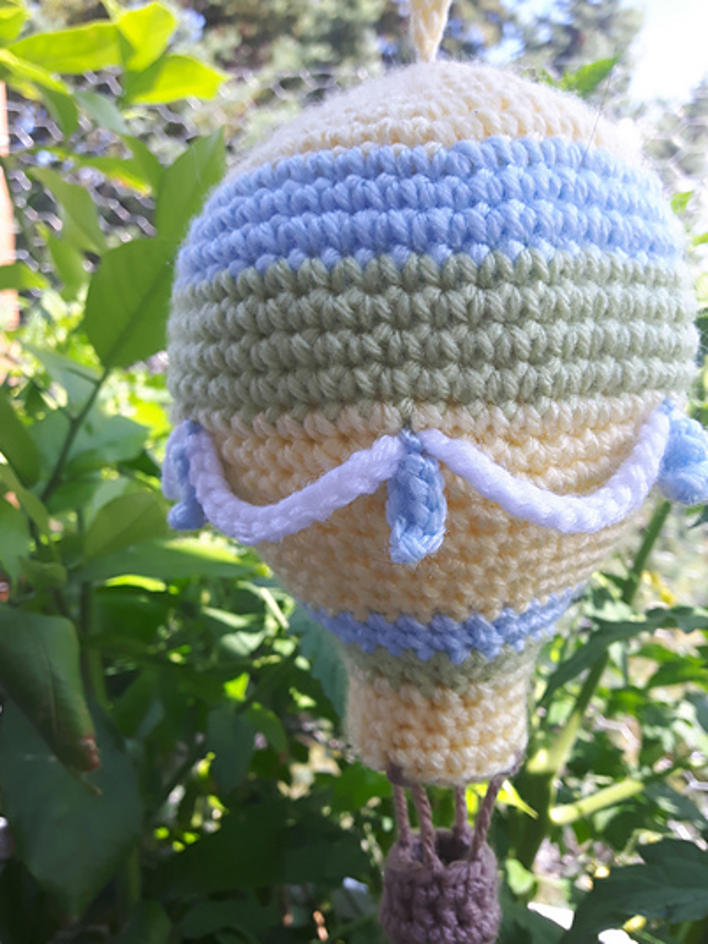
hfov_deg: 38.6
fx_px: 1009
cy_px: 483
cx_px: 386
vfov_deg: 50.1
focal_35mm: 37
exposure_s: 1/243
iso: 40
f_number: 1.9
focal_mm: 3.7
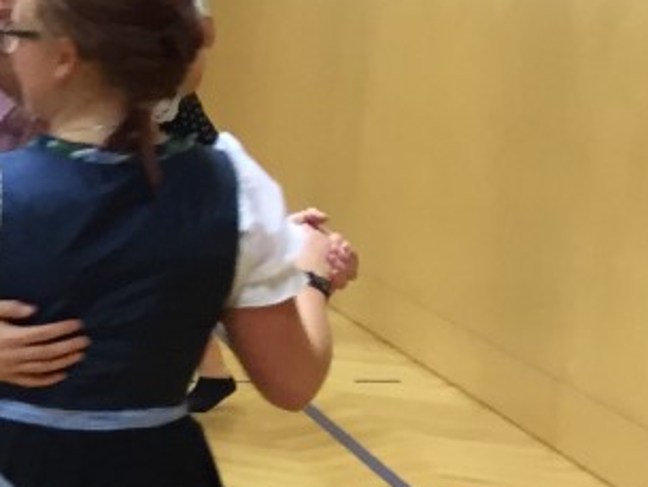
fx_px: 2566
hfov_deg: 12.2
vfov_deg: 10.7
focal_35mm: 137
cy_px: 542
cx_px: -786
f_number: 2.2
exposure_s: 1/33
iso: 100
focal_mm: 4.15
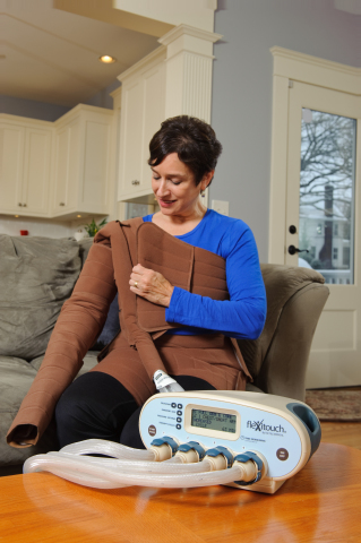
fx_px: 573
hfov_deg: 35.0
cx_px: 180
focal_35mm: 38
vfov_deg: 50.7
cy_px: 272
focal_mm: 38
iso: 100
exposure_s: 1/80
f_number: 8
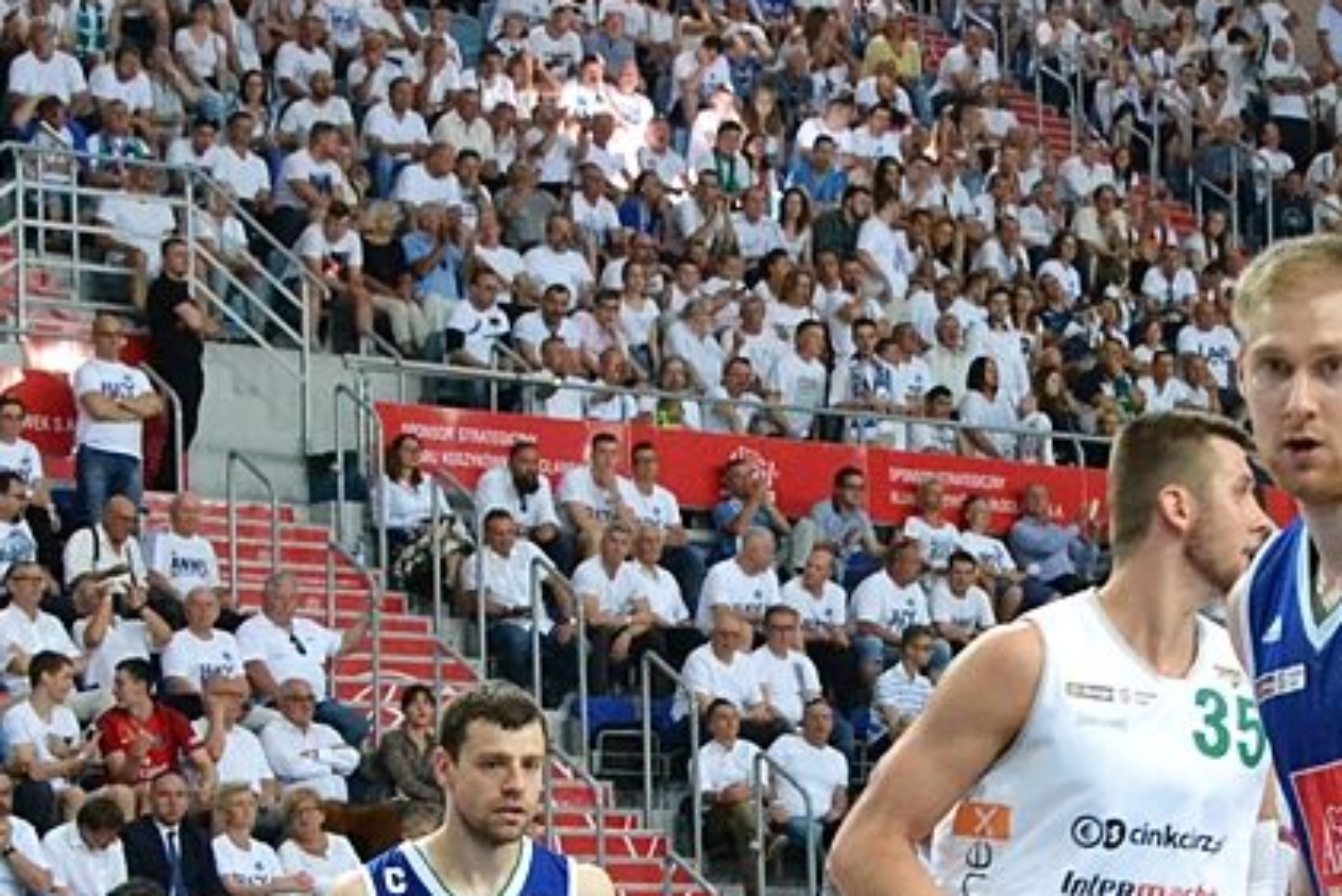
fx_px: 3401
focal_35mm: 91
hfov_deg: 21.7
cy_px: 1083
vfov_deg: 14.5
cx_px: 1259
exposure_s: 1/320
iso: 3200
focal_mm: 25
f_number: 5.6
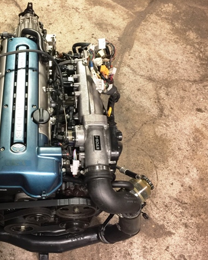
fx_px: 293
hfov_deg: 37.7
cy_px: 130
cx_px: 41
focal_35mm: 38
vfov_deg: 48.0
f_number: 2.2
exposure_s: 1/10
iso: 125
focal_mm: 4.15
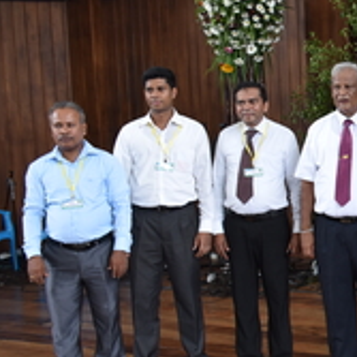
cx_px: 533
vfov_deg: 25.0
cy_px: 175
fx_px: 805
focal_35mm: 69
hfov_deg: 21.2
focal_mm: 18
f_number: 4
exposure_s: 1/80
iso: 400
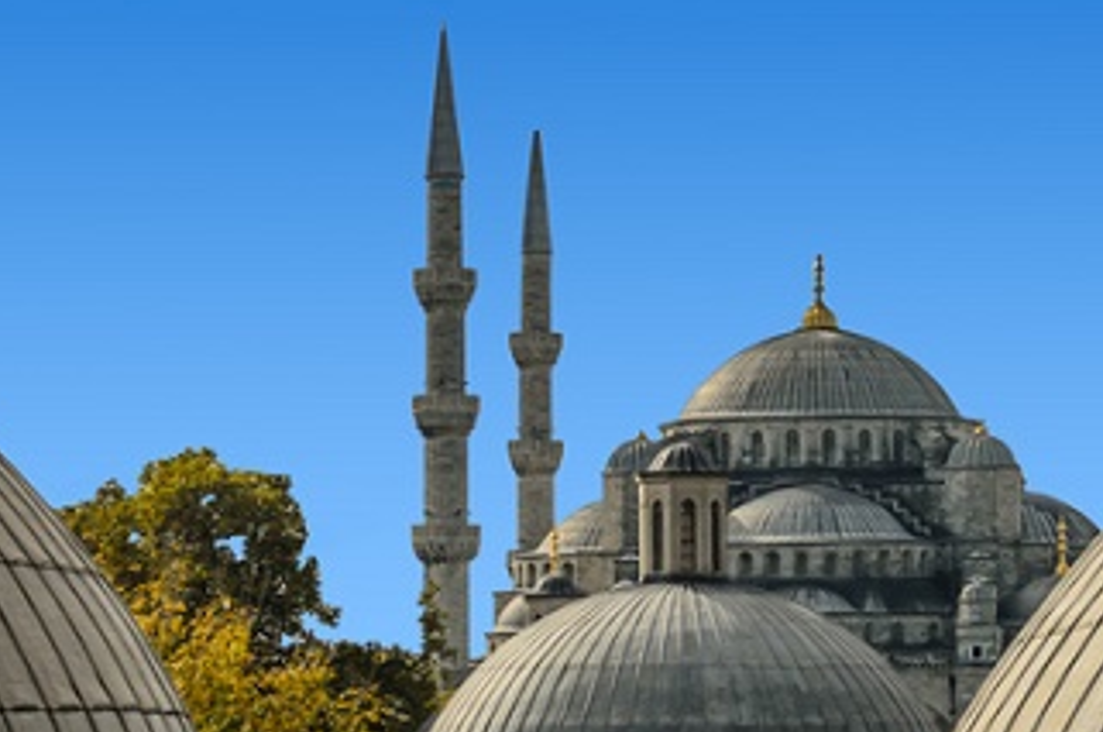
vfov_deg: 8.1
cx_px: 1137
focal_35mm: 168
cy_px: 421
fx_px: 5140
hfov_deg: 12.1
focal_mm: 48
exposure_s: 1/200
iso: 100
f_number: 7.1
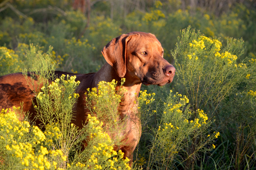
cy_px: 85
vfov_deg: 13.4
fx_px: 724
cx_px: 128
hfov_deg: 20.1
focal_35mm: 102
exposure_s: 1/800
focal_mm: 68
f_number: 4.5
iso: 800
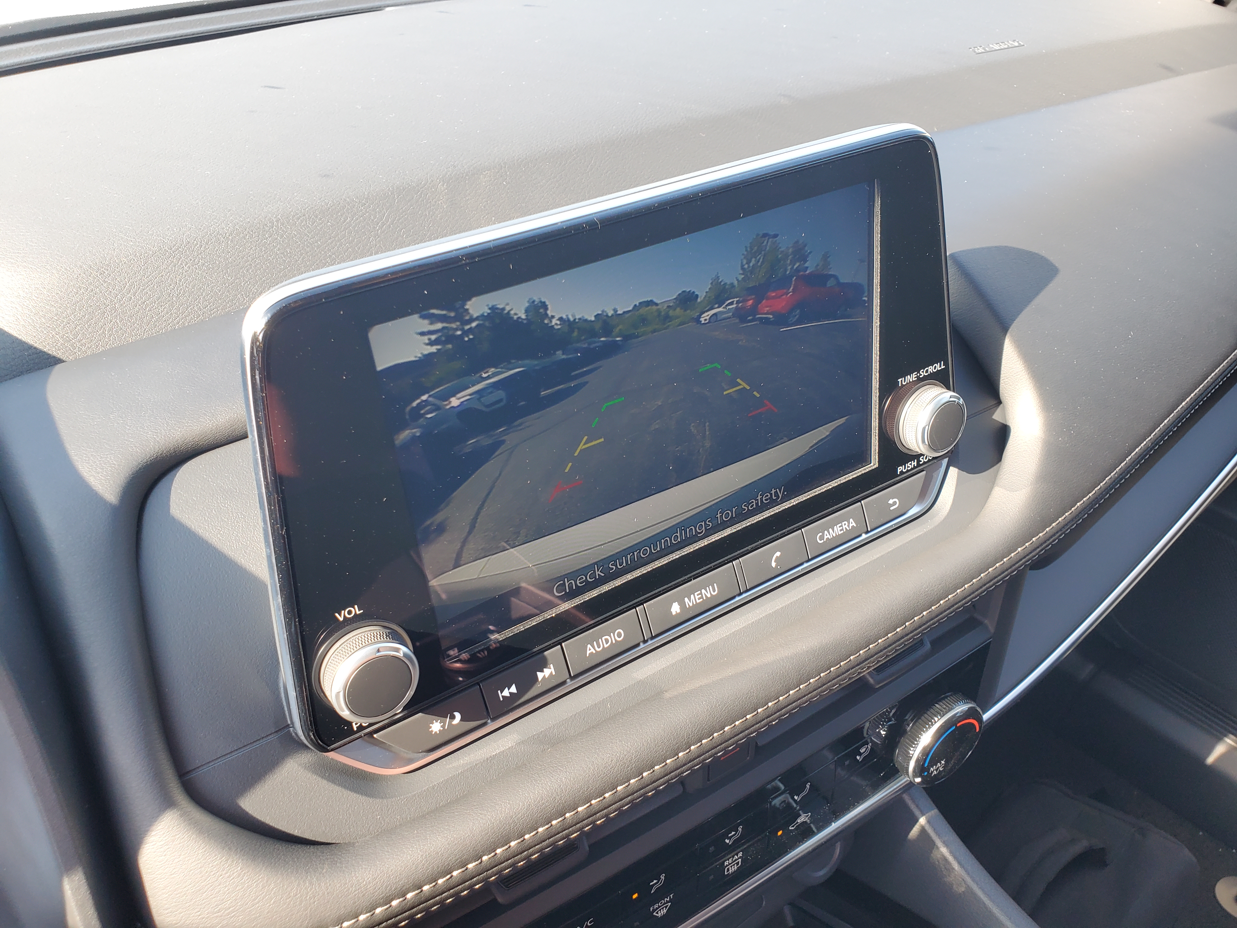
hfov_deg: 67.3
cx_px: 618
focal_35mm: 26
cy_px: 464
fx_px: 929
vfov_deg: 53.1
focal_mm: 4.3
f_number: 2.4
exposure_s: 1/120
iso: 80
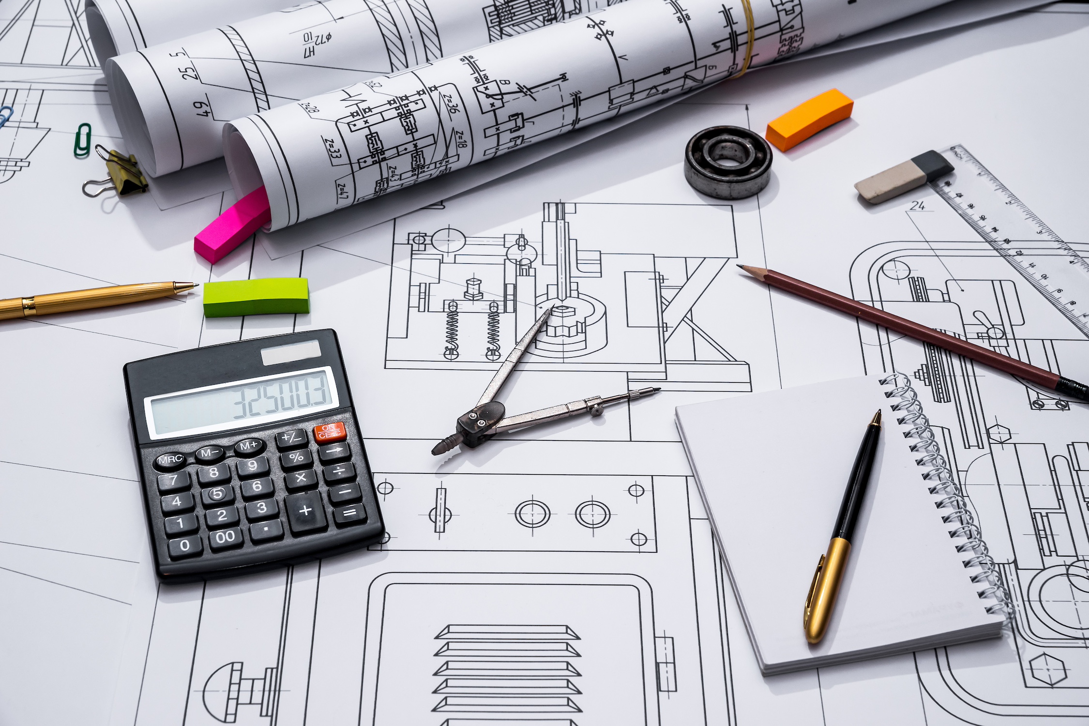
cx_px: 544
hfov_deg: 28.8
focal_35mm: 70
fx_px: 2117
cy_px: 363
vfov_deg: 19.5
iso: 500
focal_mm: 70
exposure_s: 1/100
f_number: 11
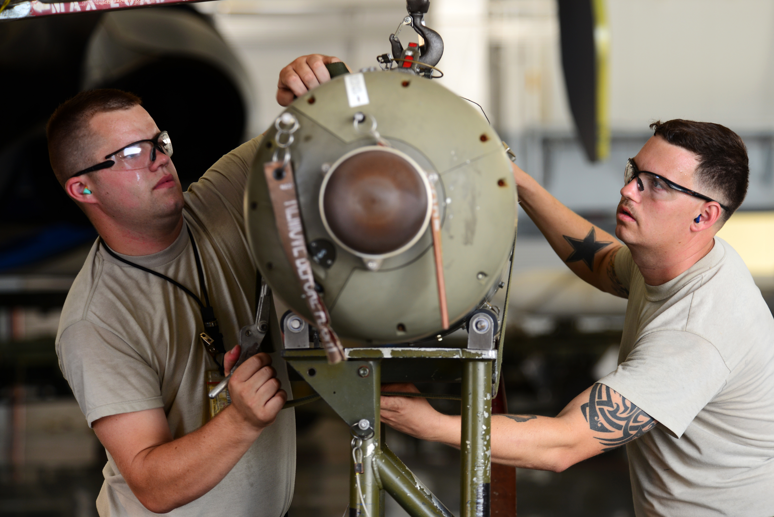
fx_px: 3764
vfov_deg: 7.9
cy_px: 258
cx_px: 387
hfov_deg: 11.7
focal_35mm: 175
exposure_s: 1/100
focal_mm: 175
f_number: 5
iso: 250
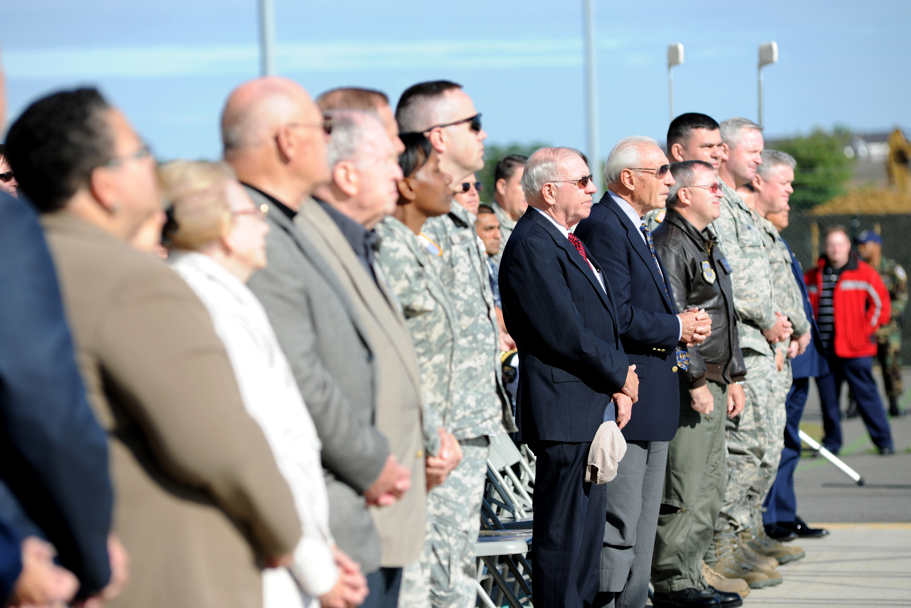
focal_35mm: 200
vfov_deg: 6.9
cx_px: 456
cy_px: 304
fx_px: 5061
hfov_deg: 10.3
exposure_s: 1/400
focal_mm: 200
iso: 100
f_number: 5.6
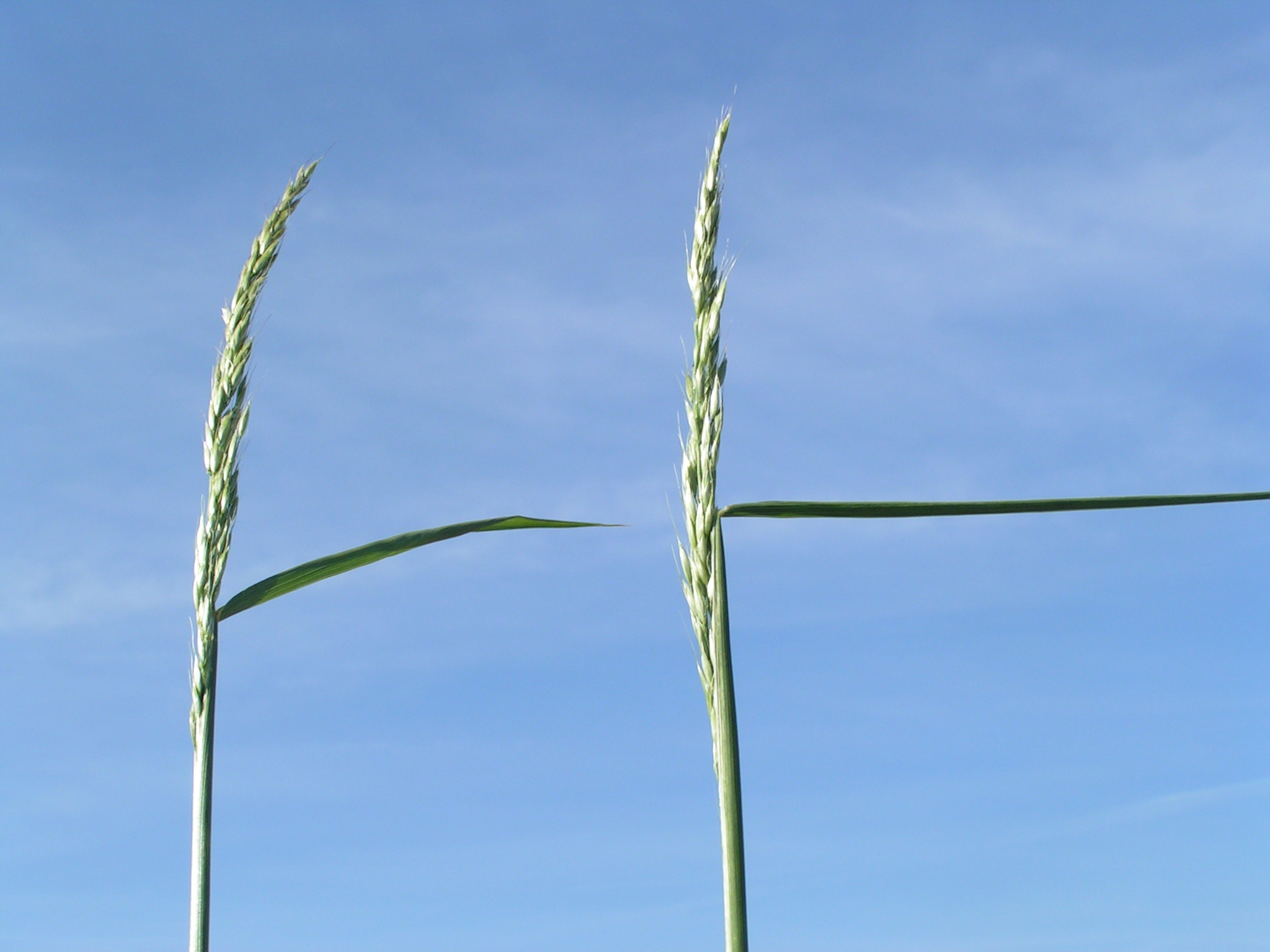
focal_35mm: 75
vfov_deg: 19.6
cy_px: 476
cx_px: 635
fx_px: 2752
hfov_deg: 26.0
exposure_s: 1/400
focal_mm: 11.5
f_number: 6.3
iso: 50
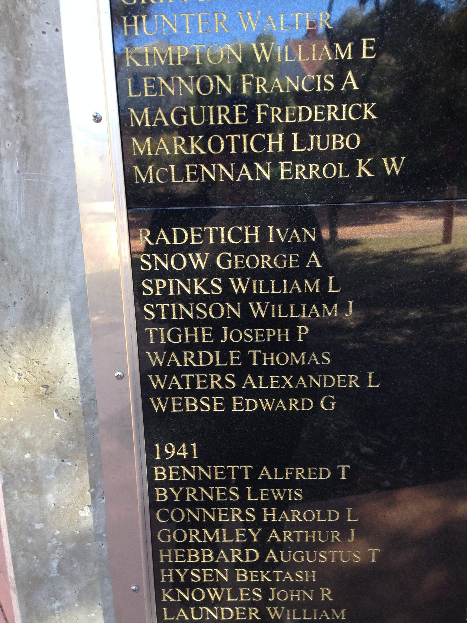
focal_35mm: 33
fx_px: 594
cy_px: 312
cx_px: 234
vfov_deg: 55.4
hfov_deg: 42.9
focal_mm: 4.12
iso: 100
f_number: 2.4
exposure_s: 1/120
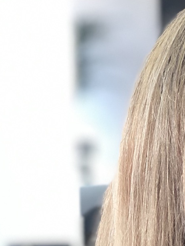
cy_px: 357
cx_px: 280
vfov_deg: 10.2
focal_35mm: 189
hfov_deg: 7.7
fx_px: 1348
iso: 50
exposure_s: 1/33
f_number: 2.8
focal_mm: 6.6
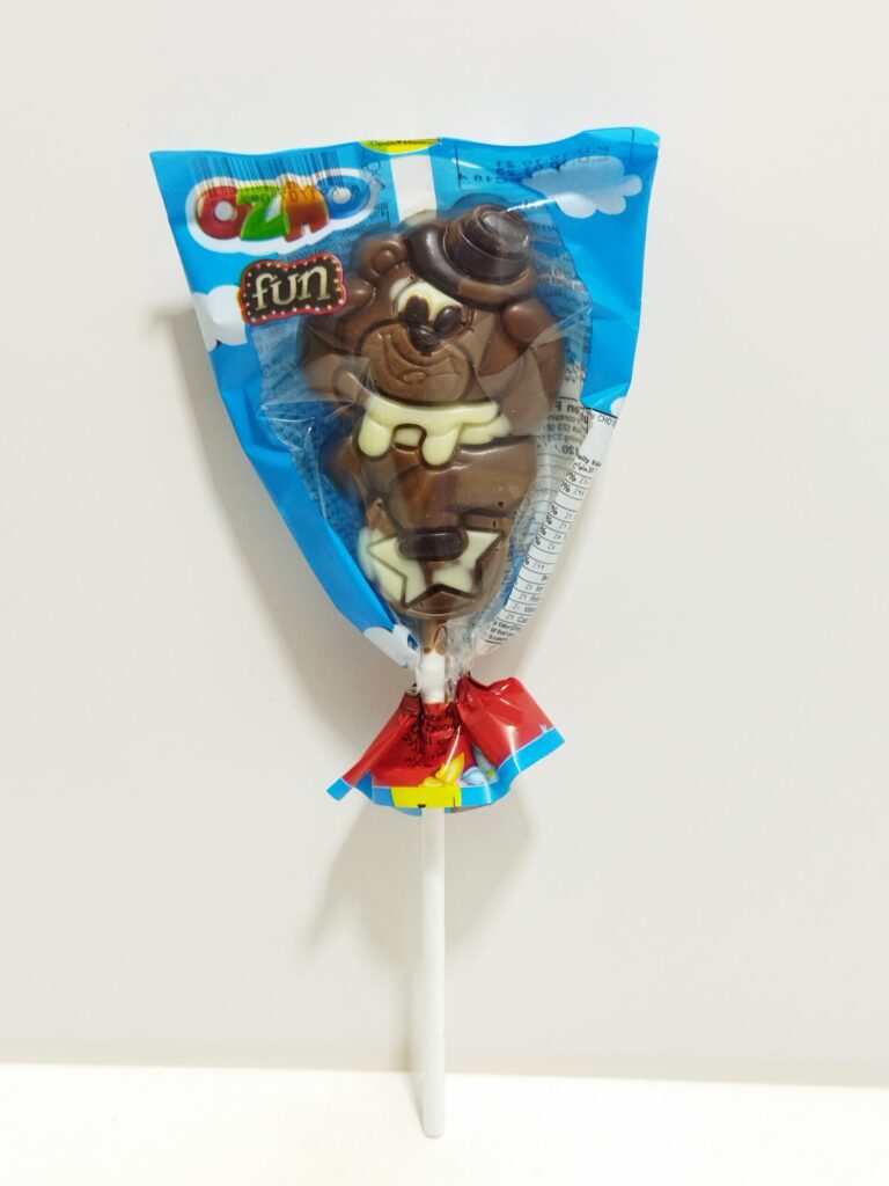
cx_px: 444
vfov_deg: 65.3
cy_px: 593
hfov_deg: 51.4
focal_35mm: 27
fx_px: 925
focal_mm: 4.71
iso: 163
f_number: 1.79
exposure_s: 1/100
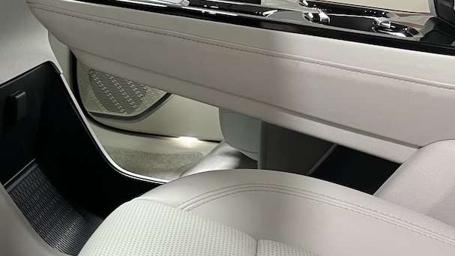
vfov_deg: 21.4
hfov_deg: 35.8
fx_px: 675
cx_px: 78
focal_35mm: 56
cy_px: 146
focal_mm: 5.7
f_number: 1.5
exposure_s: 1/60
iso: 400
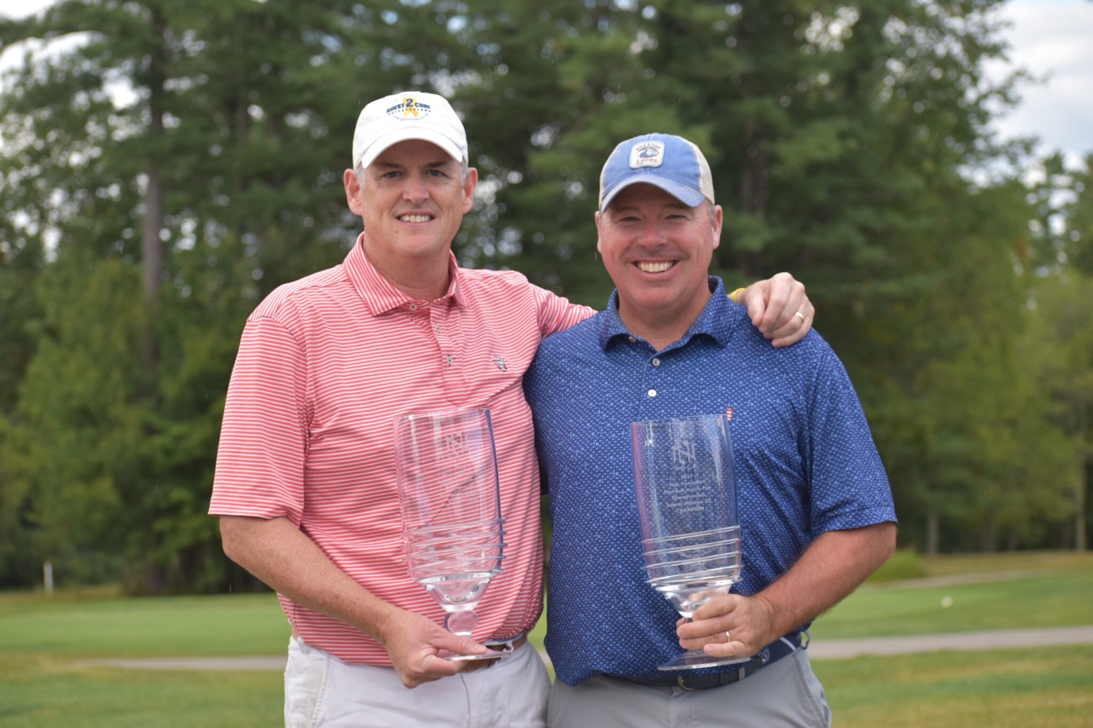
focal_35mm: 105
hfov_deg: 19.5
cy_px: 364
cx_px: 546
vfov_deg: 13.0
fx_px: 3187
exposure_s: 1/500
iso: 360
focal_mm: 70
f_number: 5.6
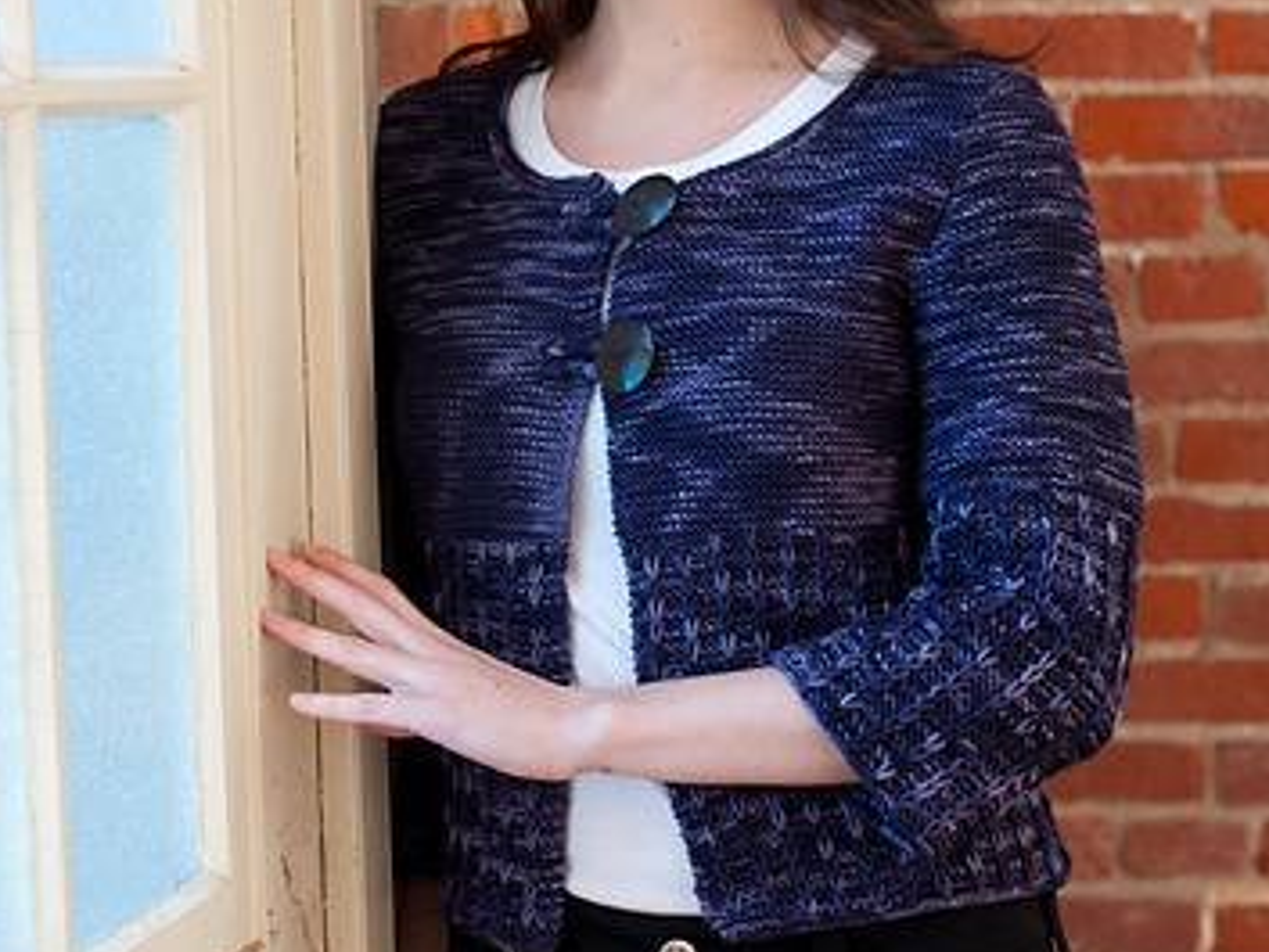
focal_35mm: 102
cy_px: 442
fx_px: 3741
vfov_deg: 14.5
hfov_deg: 19.2
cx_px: 705
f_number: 4
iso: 800
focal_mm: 50
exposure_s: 1/50
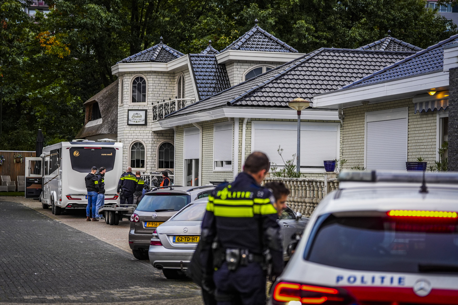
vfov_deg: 17.3
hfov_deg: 25.7
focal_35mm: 79
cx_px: 229
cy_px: 152
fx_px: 1005
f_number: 2.8
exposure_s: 1/640
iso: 800
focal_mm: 79
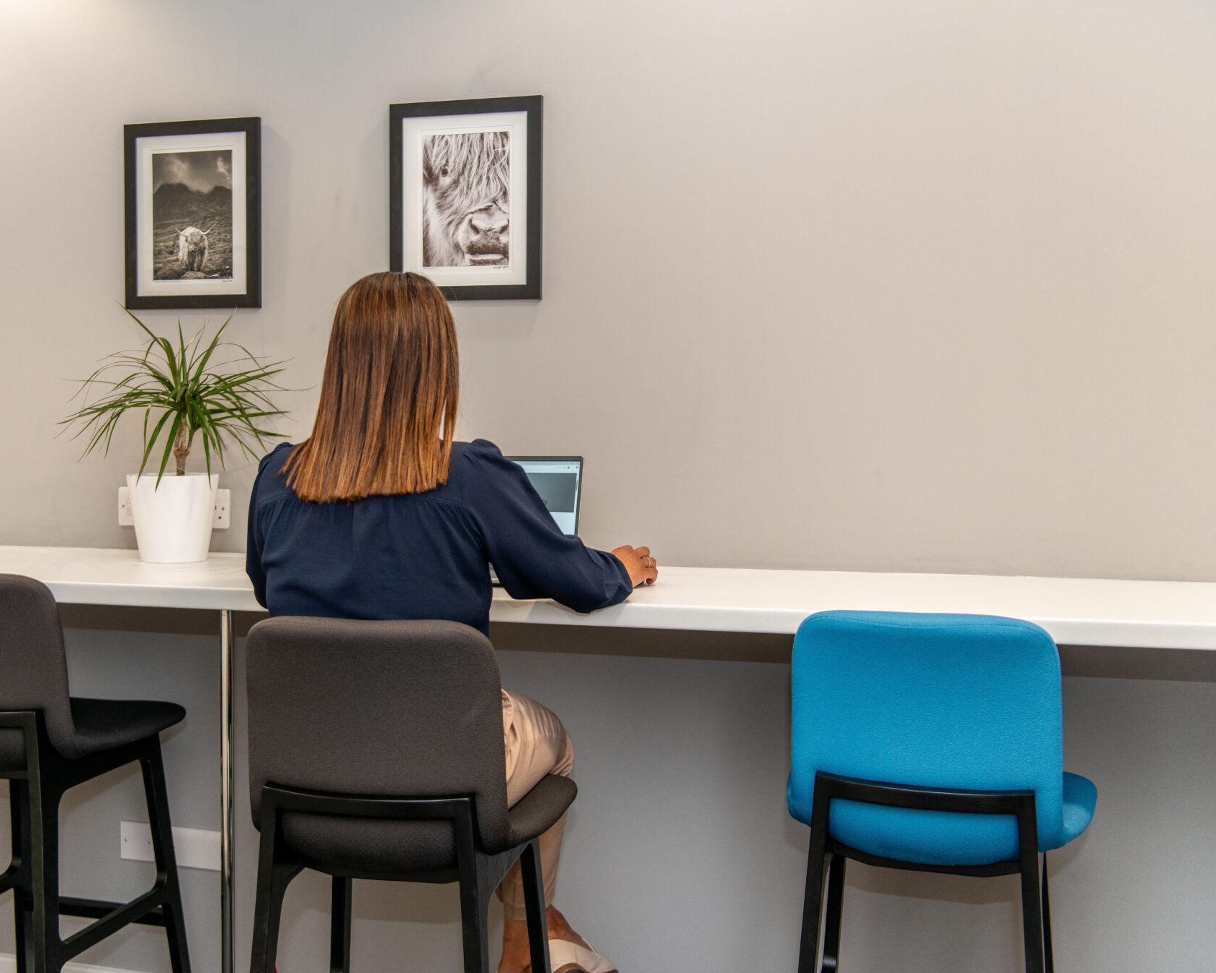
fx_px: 1476
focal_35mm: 41
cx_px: 514
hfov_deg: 44.6
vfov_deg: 36.5
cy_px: 489
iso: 250
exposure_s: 1/60
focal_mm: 36
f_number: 2.8
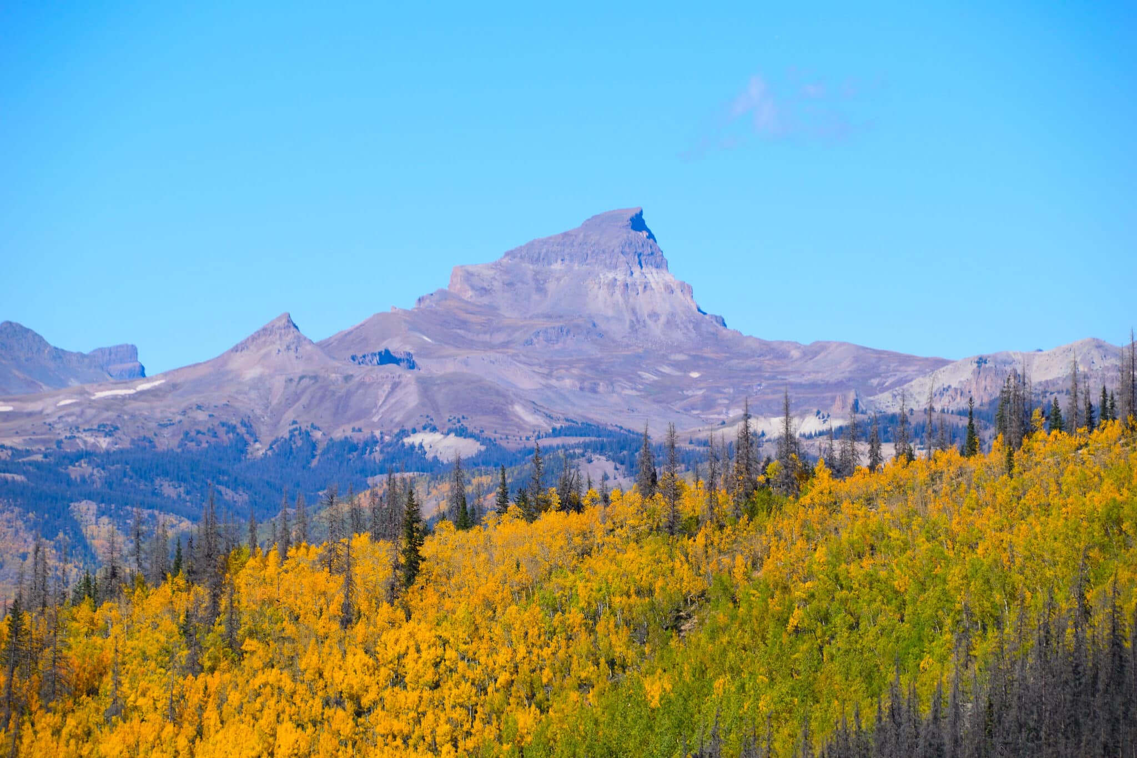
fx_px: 8289
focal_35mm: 262
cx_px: 568
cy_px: 379
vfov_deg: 5.2
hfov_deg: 7.8
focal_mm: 175
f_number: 11
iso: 220
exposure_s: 1/500
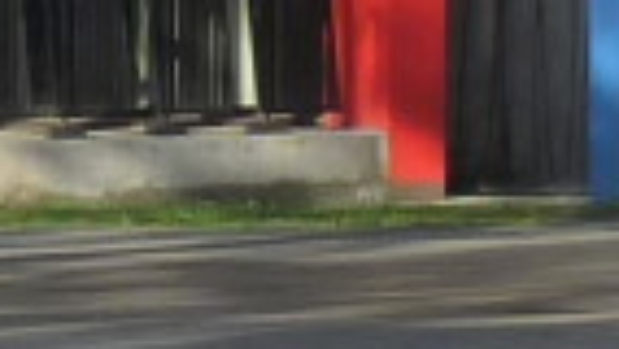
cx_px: 1282
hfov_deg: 3.1
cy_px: -105
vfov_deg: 1.7
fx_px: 11477
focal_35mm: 699
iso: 160
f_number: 5.6
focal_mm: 11.1
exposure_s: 1/320
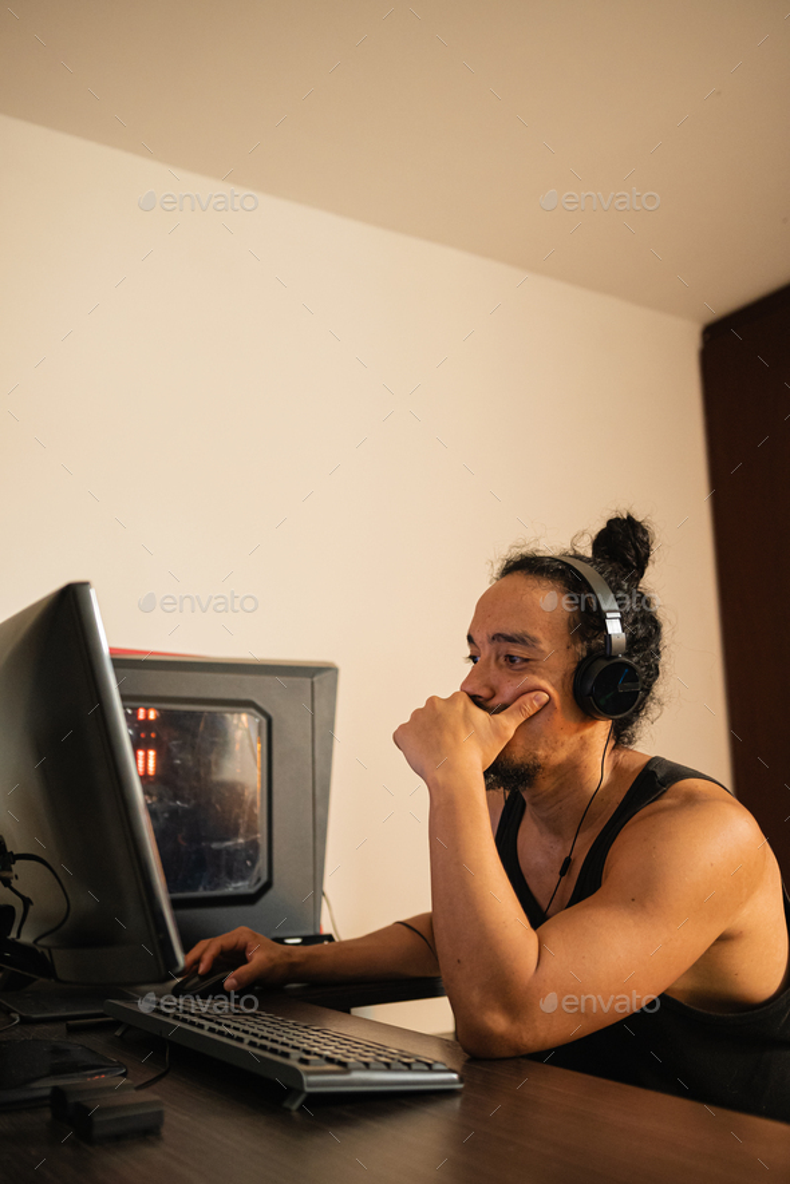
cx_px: 395
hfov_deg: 38.4
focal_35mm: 34
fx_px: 1136
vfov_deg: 55.1
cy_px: 592
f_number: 1.8
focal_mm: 23
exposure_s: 1/160
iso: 1600
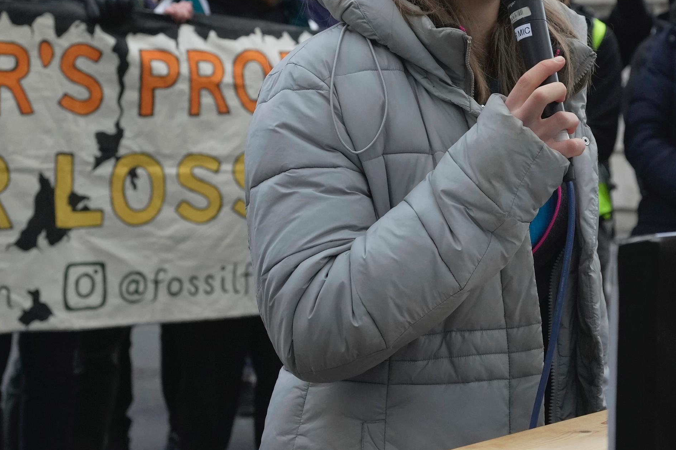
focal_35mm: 93
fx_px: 1746
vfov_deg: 14.7
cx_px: 495
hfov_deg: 21.7
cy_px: 174
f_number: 4
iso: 1600
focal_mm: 35
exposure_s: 1/1000
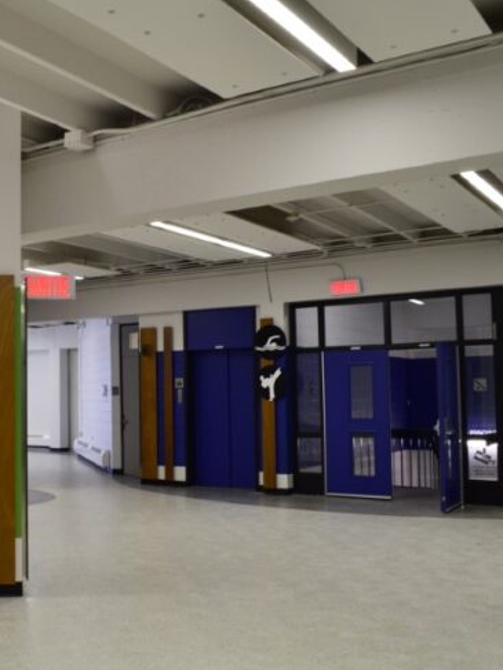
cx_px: 65
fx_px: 794
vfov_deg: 45.8
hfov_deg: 33.6
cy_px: 335
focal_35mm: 41
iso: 400
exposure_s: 1/20
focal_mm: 18
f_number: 9
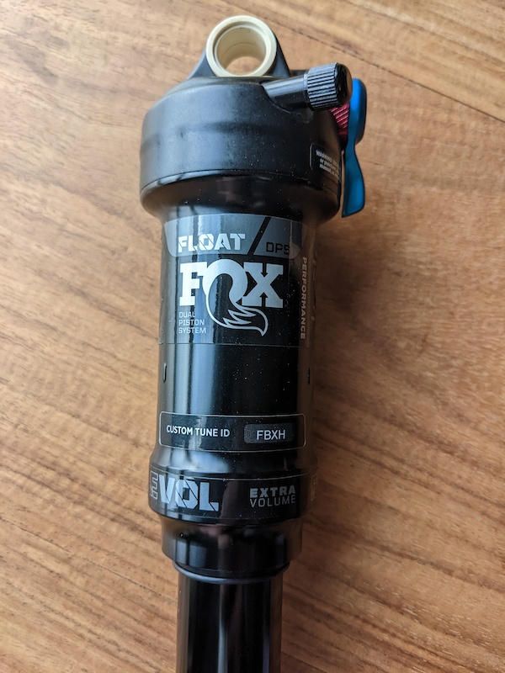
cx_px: 252
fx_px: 525
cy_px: 336
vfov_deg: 65.3
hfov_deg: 51.4
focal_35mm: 27
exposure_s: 1/99.9
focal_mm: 4.38
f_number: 1.73
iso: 105
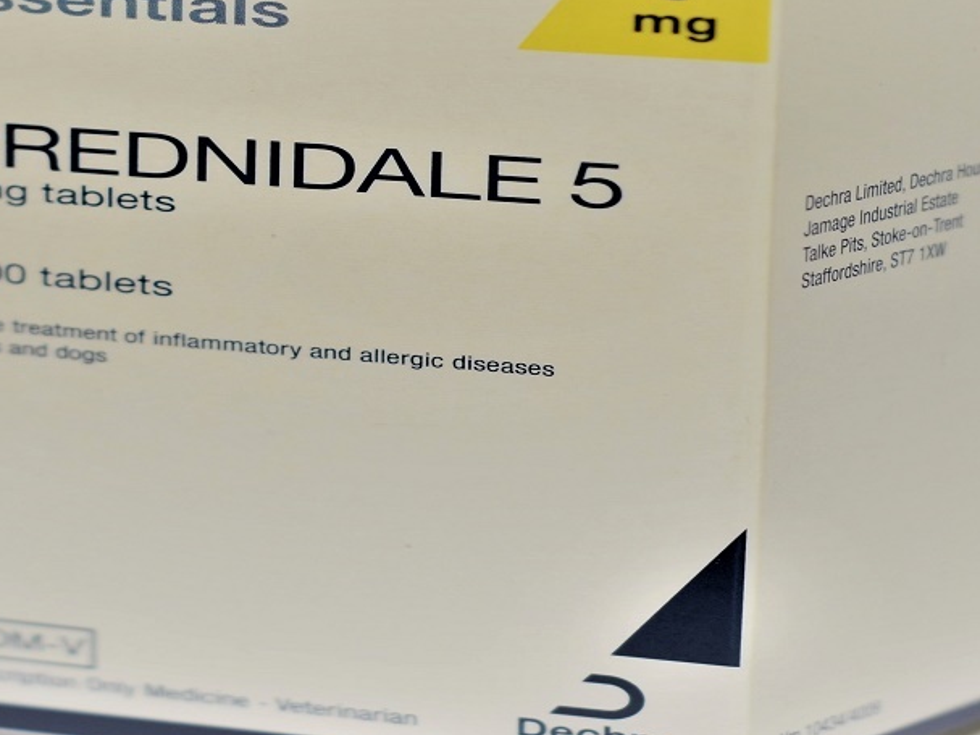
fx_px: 3227
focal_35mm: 114
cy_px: 300
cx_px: 542
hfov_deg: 17.3
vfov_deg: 13.0
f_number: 3.2
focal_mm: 50
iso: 100
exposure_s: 1/40
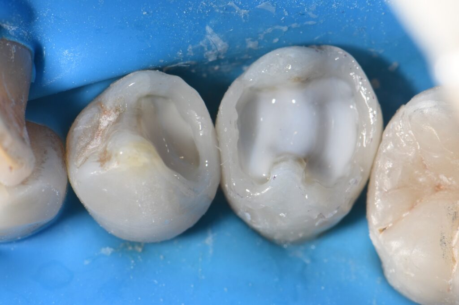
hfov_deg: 13.1
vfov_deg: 8.7
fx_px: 2001
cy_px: 152
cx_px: 230
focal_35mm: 157
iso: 200
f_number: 32
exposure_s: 1/160
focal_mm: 105
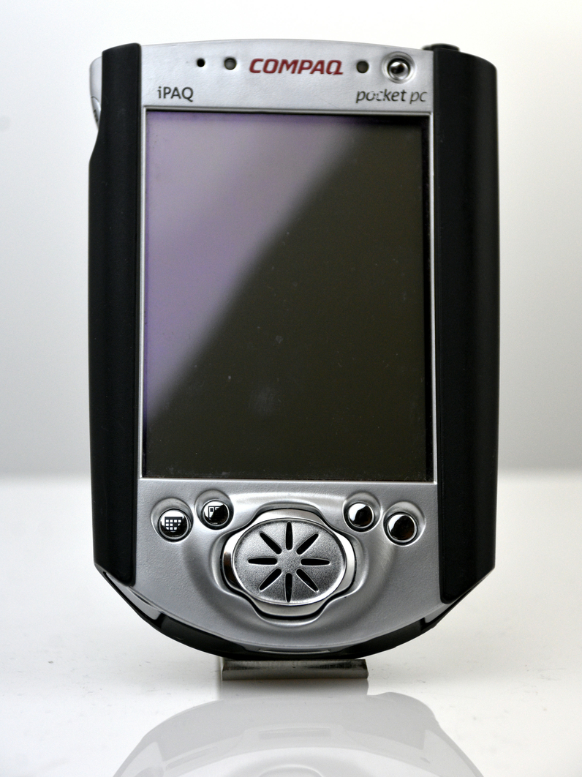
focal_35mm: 139
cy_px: 363
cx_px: 292
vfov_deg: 14.2
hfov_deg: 10.7
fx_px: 3107
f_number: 6.3
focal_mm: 85
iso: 800
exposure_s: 1/640
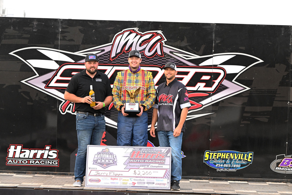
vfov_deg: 9.8
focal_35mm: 140
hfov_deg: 14.7
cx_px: 146
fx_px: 1135
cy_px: 98
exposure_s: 1/250
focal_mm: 140
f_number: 5.6
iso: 7200
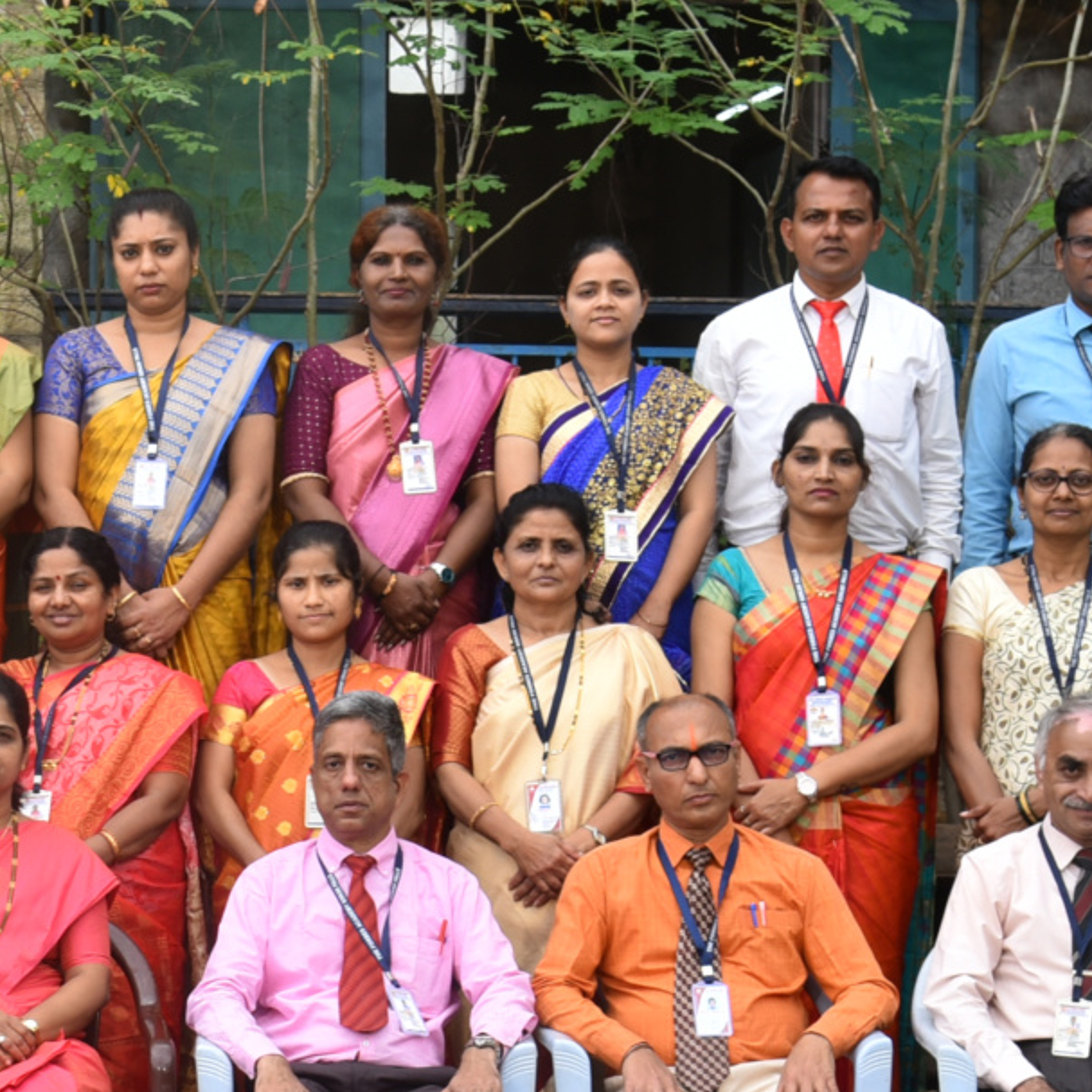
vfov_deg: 16.0
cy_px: 625
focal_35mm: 109
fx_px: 3890
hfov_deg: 15.5
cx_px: -157
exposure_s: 1/125
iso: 200
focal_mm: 38
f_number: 8
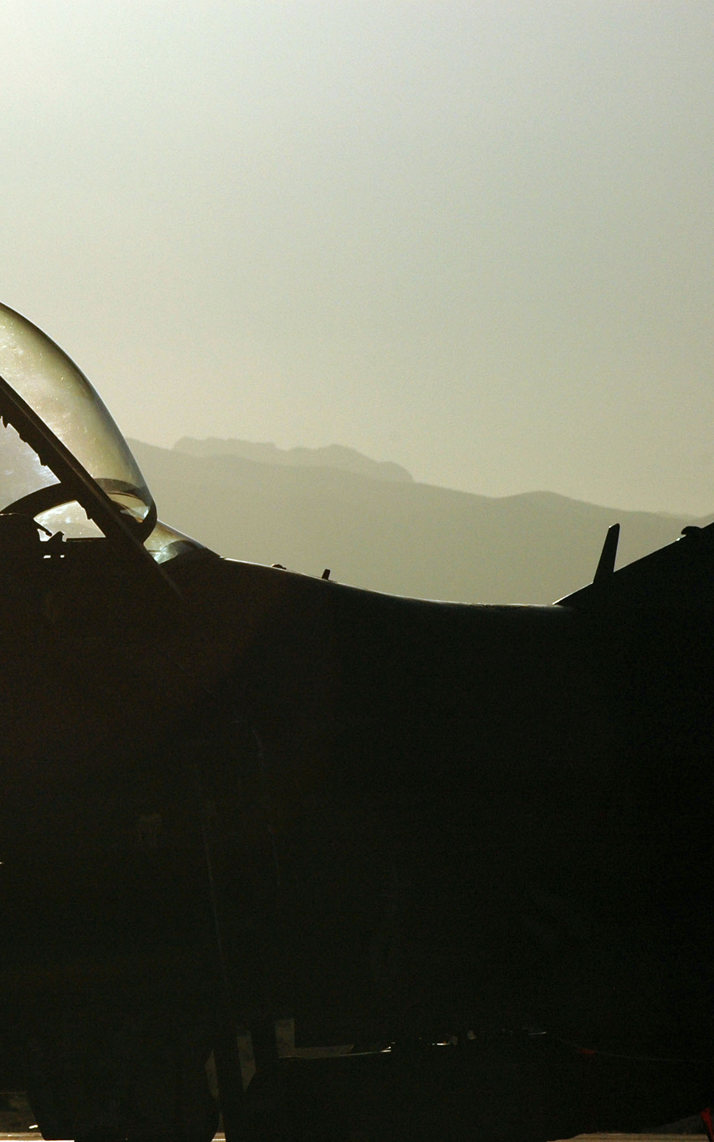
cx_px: 14
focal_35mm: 460
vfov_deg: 4.6
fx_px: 14322
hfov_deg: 2.9
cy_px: 571
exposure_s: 1/3200
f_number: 14
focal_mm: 200
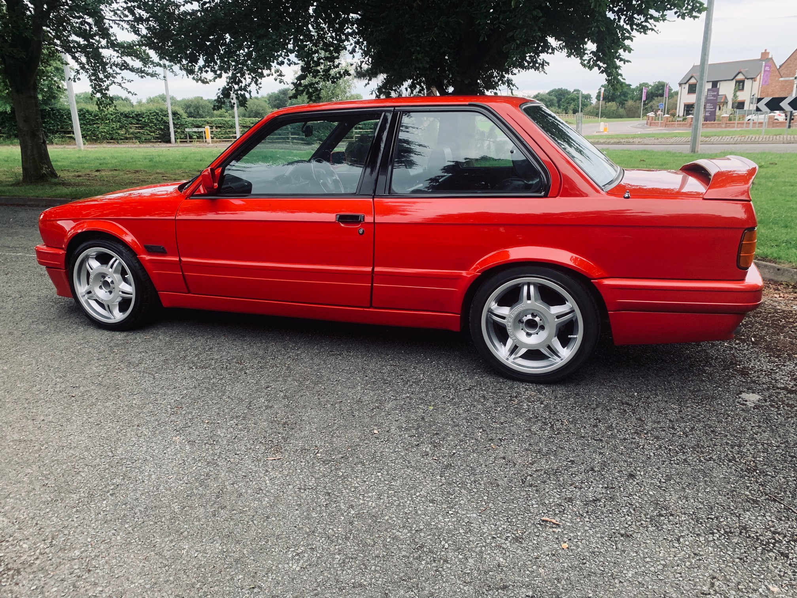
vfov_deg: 53.1
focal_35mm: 26
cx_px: 398
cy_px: 299
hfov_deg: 67.3
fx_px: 599
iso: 100
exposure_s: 1/96
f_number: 1.8
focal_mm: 4.25
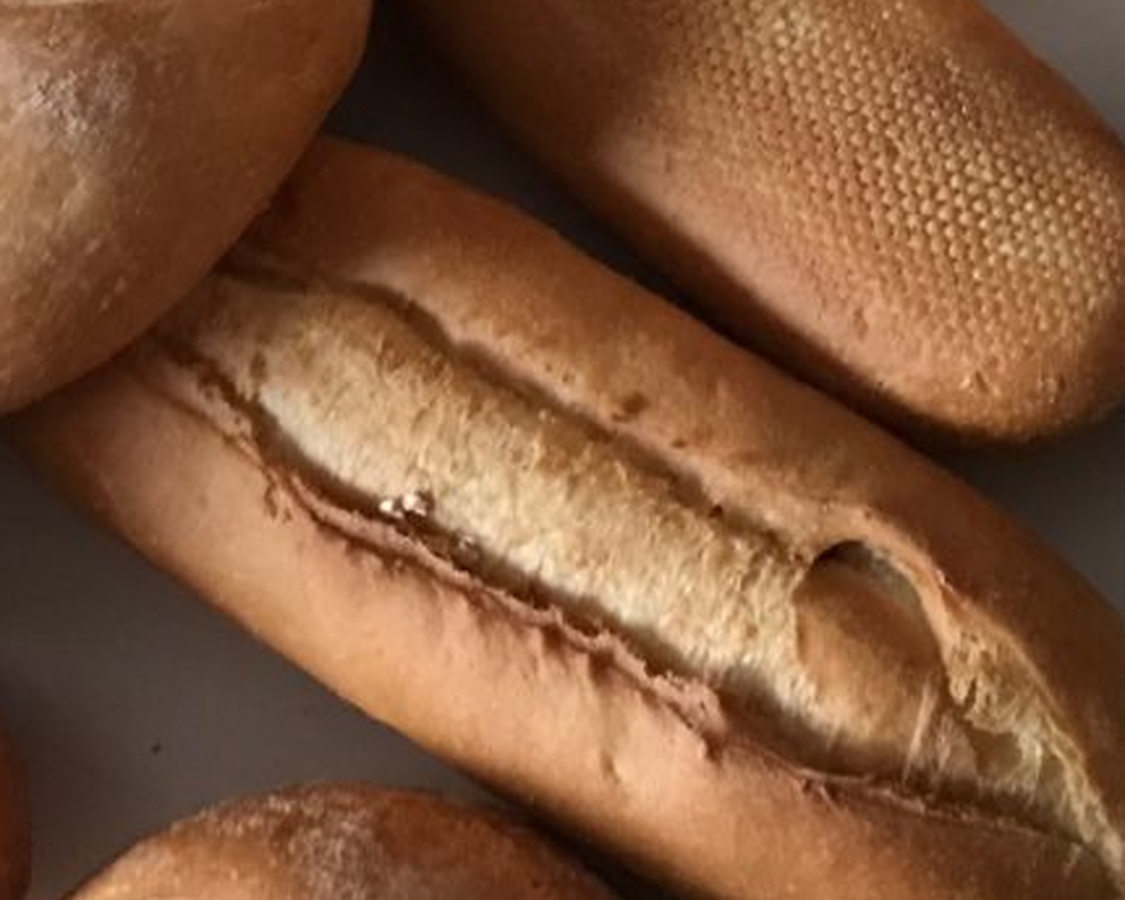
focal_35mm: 72
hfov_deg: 25.1
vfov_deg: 20.0
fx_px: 2397
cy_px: -160
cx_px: 1137
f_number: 1.8
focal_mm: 3.99
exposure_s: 1/7
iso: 100
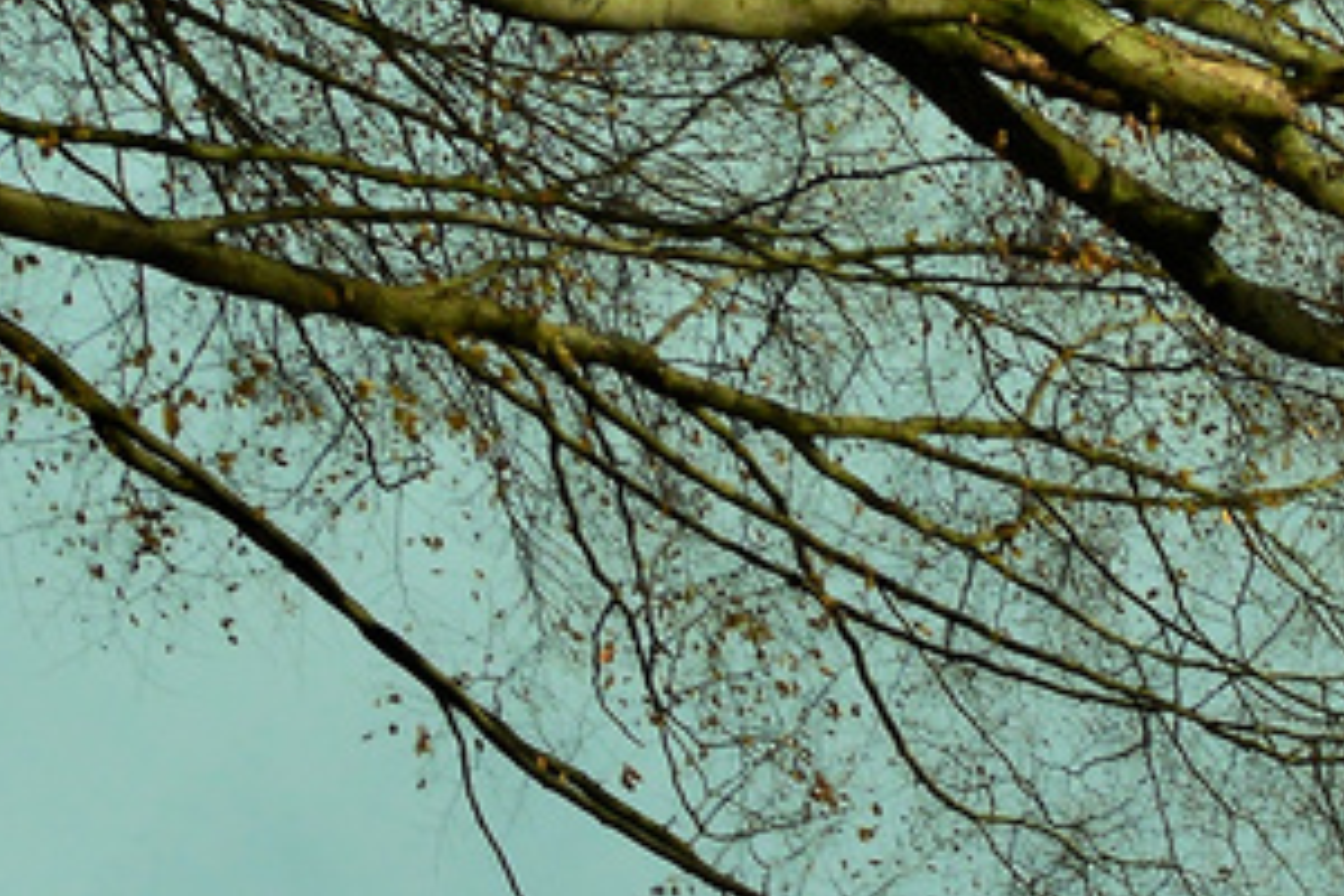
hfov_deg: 11.4
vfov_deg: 8.6
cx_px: 3302
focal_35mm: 146
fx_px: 5450
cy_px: 2101
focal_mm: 18
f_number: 10
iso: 400
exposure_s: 1/250
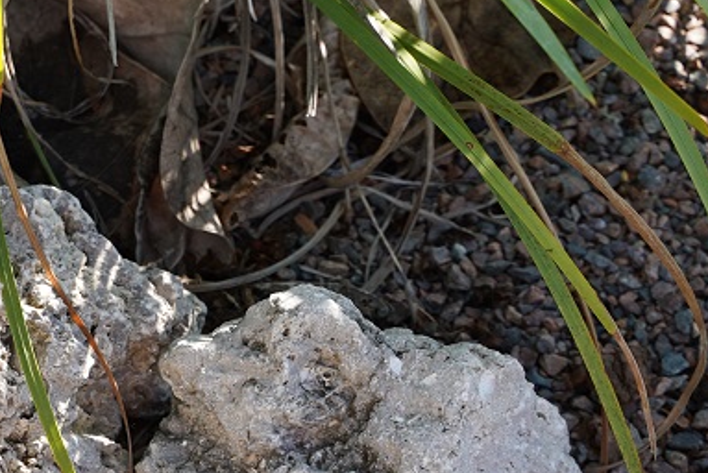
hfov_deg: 14.4
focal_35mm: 138
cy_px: 445
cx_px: -131
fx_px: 2716
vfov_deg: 9.9
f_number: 5
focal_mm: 49
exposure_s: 1/160
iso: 160
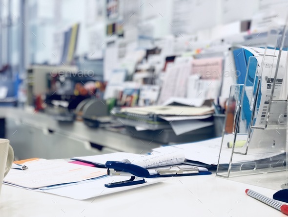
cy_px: 108
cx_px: 144
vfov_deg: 25.7
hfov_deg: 33.8
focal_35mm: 57
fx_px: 474
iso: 250
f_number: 2.8
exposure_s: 1/50
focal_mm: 6.6
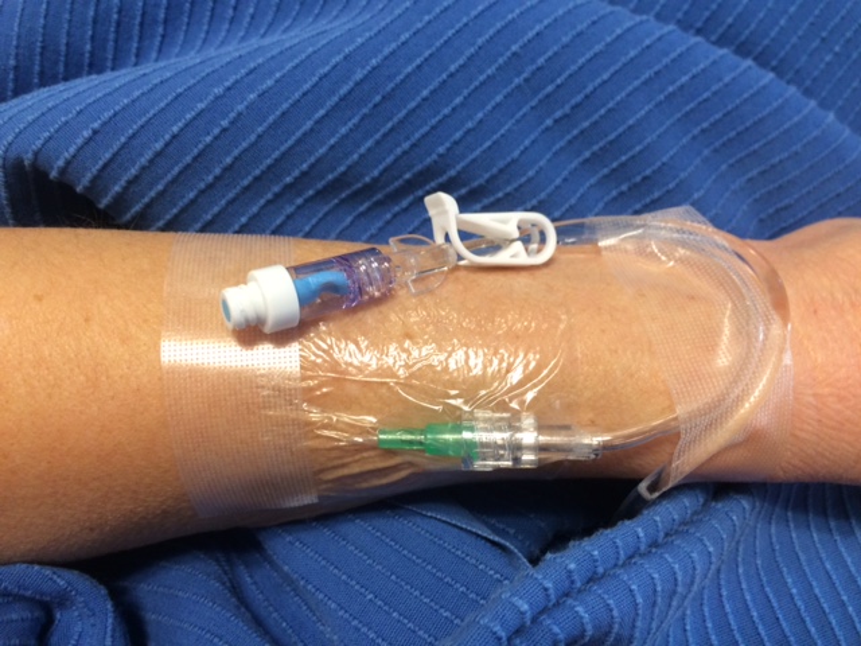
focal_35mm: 29
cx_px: 430
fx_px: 721
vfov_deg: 48.2
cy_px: 323
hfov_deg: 61.7
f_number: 2.2
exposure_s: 1/30
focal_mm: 4.15
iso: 125
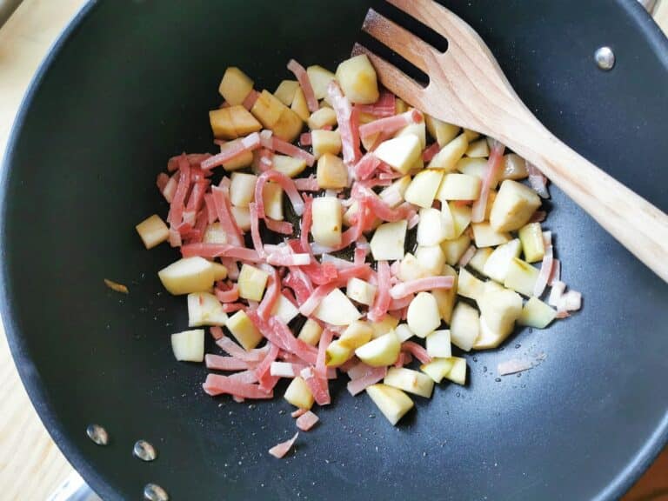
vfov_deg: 51.4
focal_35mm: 27
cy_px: 250
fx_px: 521
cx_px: 334
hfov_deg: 65.3
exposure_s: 1/50
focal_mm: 5.56
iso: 160
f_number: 1.6
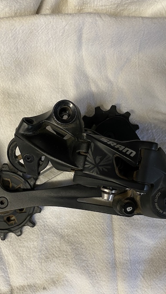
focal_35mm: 34
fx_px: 266
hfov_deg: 34.6
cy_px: 170
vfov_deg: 57.7
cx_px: 75
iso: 125
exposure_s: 1/60
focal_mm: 4.25
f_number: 1.8
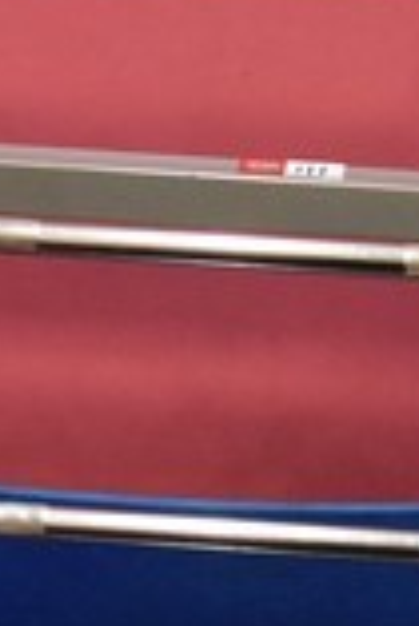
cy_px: 331
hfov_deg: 10.3
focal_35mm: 132
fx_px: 2299
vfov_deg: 15.5
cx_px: 415
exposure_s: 1/60
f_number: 3.5
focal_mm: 18
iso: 4000
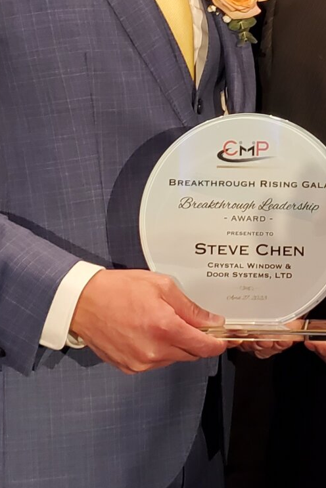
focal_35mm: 93
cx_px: 269
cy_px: 93
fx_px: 1263
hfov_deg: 14.6
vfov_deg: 21.6
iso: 200
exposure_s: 1/40
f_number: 1.5
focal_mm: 4.3
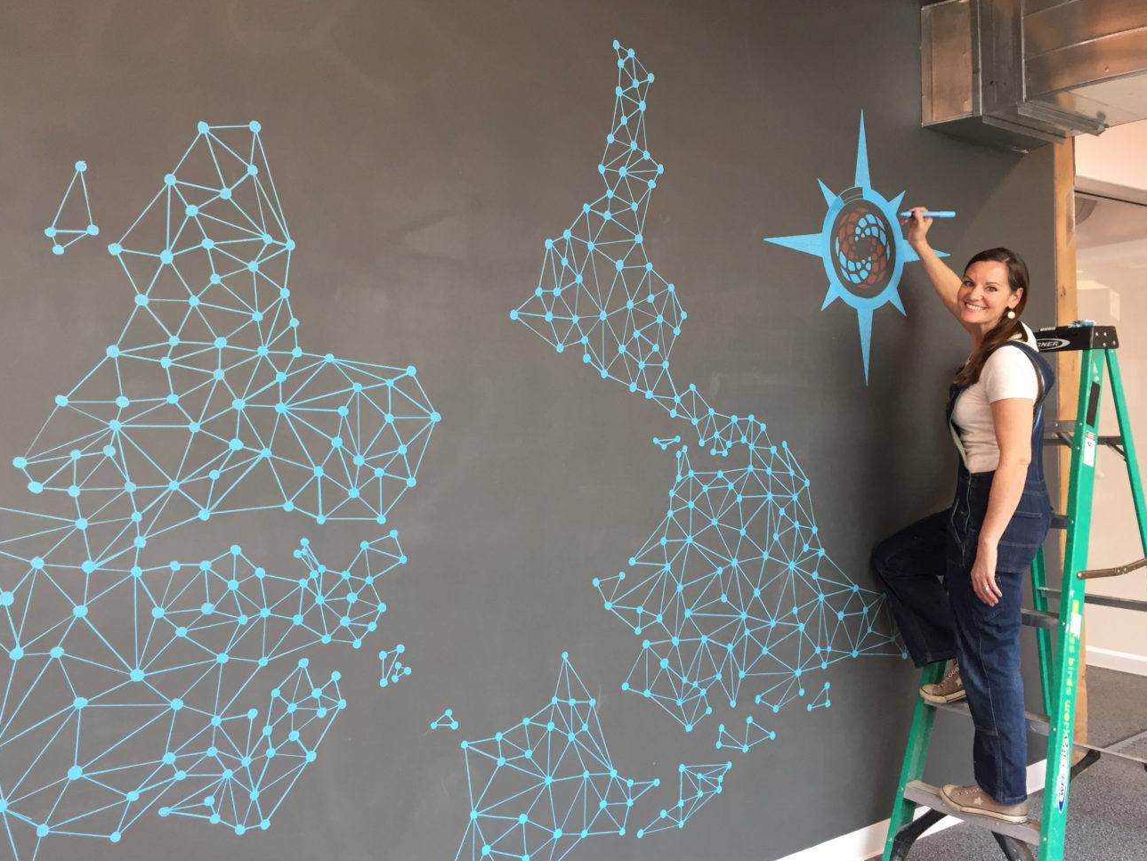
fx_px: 994
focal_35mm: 30
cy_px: 443
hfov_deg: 60.0
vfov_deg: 46.8
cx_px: 578
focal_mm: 4.15
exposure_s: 1/30
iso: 64
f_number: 2.2
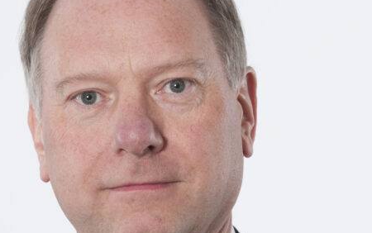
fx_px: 4698
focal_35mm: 463
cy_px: 182
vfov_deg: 2.8
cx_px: 162
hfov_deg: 4.5
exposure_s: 1/125
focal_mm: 200
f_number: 8
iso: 200
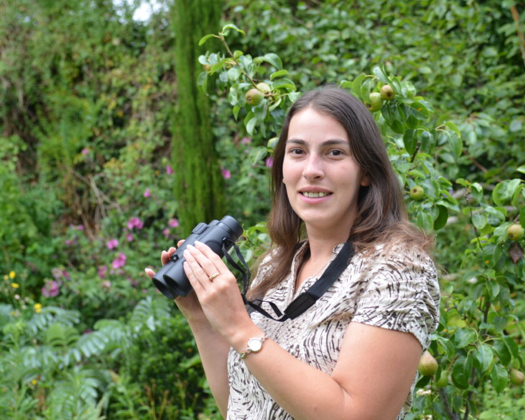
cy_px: 210
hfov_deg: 20.3
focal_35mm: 95
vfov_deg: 16.3
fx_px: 1469
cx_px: 300
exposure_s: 1/125
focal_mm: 55
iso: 280
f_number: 5.6
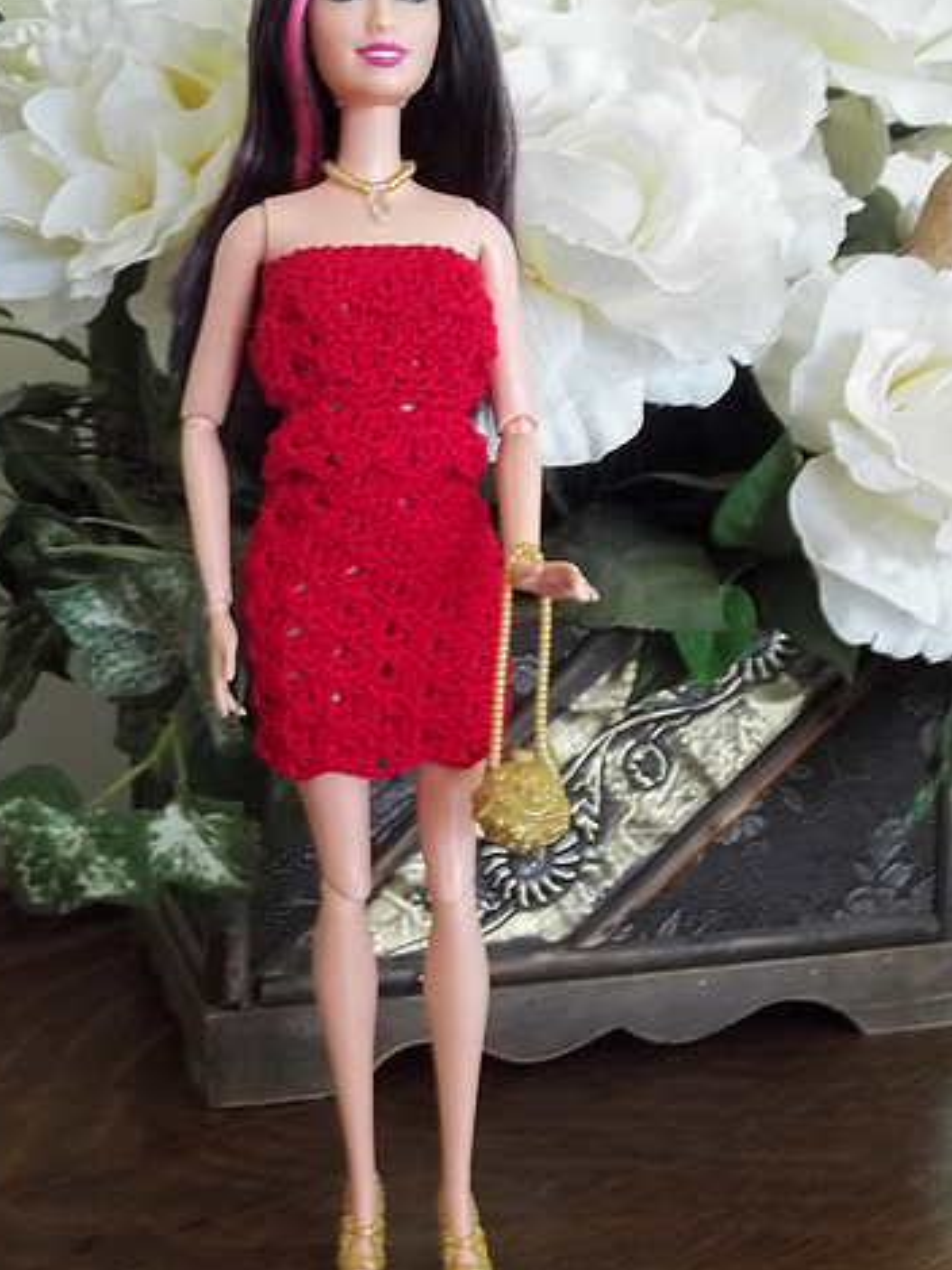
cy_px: 628
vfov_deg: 42.1
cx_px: 352
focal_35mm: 45
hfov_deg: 32.0
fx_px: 1649
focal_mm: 5.9
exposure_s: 1/8
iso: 270
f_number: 3.3
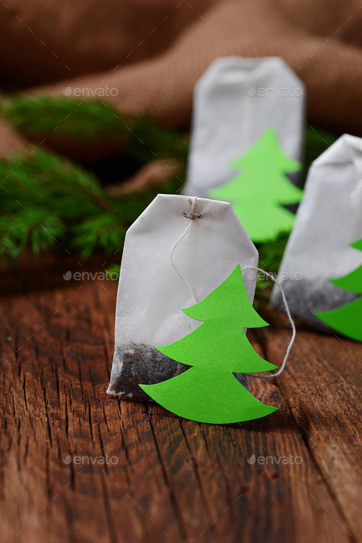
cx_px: 181
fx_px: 2375
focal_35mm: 158
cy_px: 272
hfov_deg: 8.7
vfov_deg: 13.0
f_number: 10
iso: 100
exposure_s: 1/100
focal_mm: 105
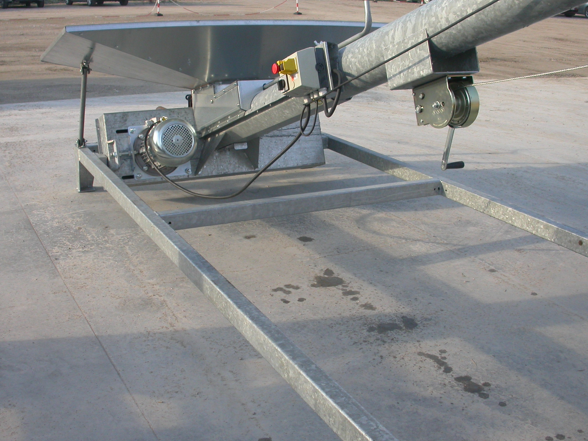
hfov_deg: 45.8
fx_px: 696
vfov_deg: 35.1
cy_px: 218
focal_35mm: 41
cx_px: 284
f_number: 6
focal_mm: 7.85
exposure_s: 1/217
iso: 100
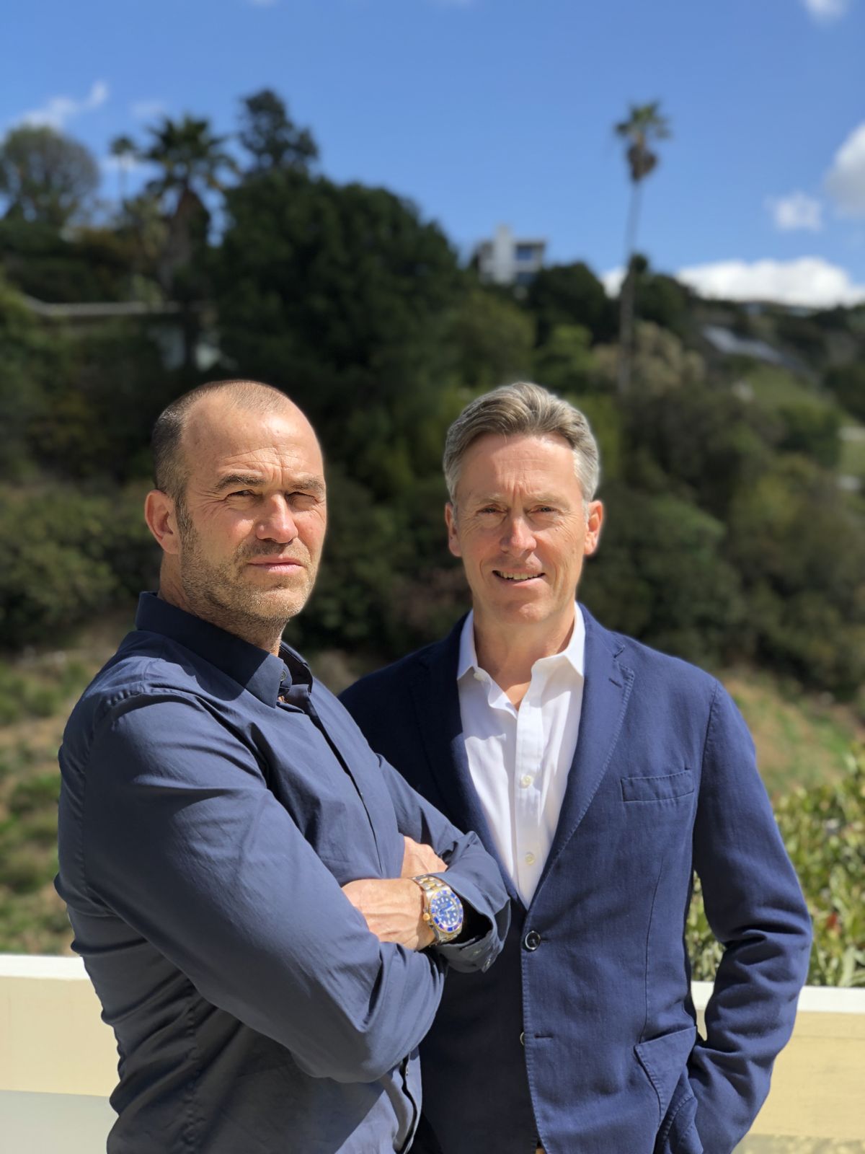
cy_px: 577
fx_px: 1733
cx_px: 432
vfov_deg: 36.8
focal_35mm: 52
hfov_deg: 28.0
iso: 16
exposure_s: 1/649
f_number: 2.4
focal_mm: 6
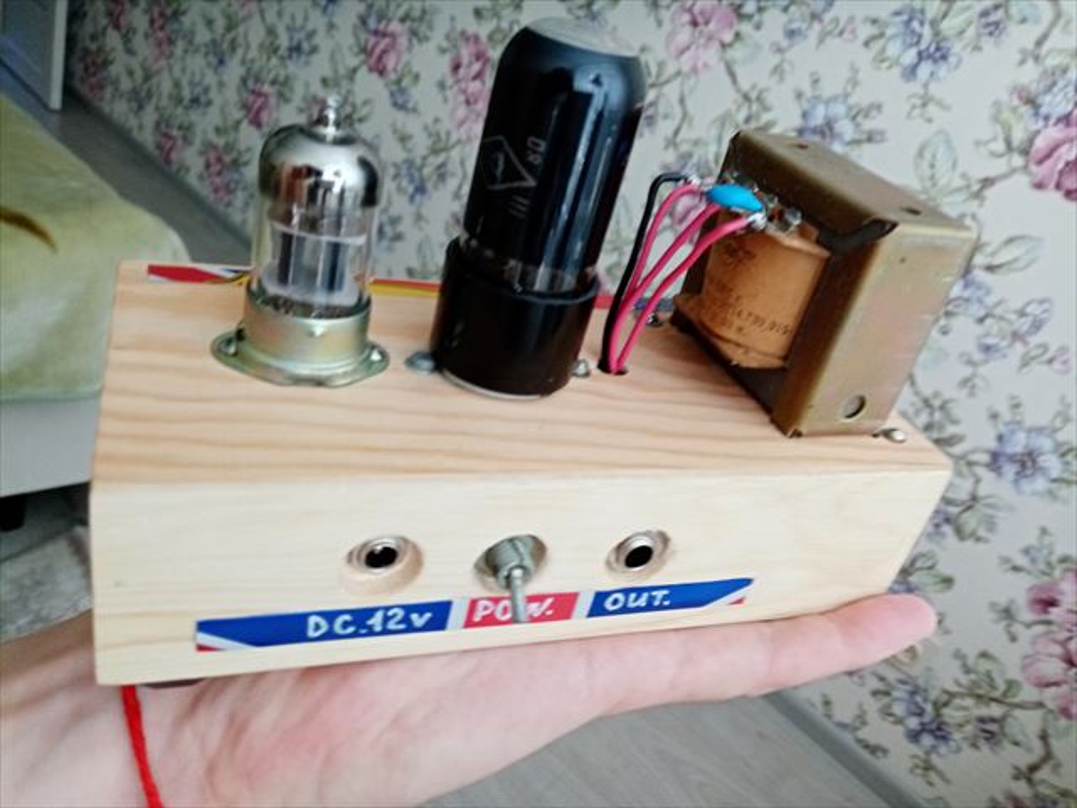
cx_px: 538
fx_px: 809
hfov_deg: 67.3
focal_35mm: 26
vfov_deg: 53.1
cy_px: 404
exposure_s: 1/33.3
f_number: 1.8
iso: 190
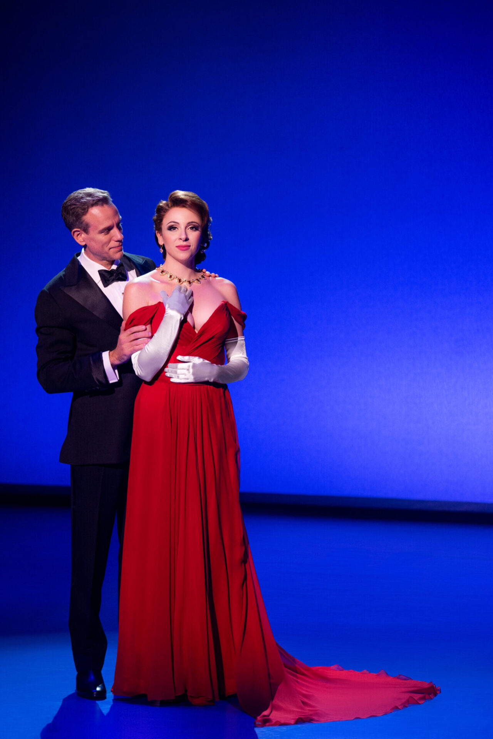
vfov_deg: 19.1
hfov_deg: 12.8
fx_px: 2198
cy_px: 370
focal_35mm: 107
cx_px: 246
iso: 2500
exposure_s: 1/400
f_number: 3.5
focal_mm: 107
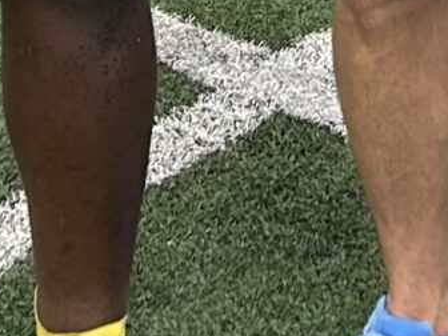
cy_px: -611
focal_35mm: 198
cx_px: 407
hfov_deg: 9.9
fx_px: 2563
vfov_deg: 6.9
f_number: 1.5
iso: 100
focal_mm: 5.7
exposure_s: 1/60
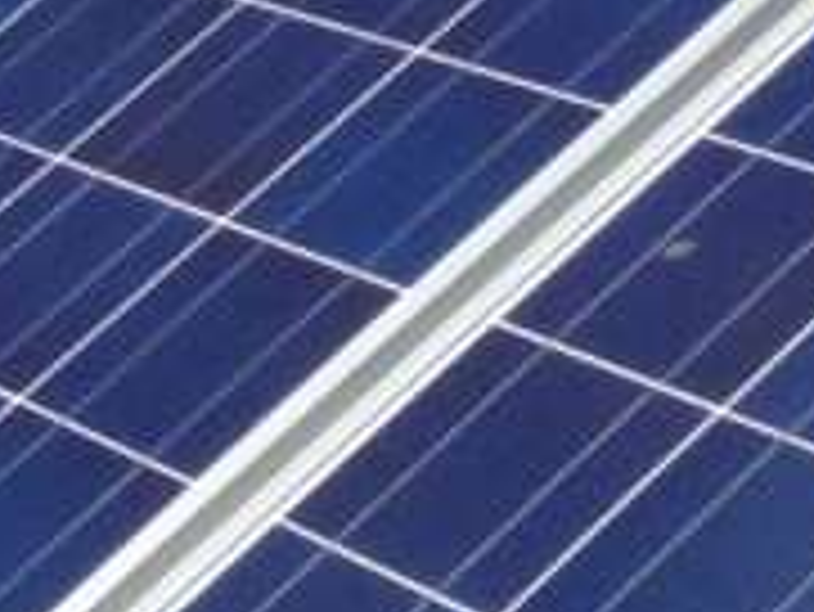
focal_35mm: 187
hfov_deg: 10.2
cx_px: -486
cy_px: -436
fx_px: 4400
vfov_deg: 7.7
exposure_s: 1/2008
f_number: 2.4
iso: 50
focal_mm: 4.13
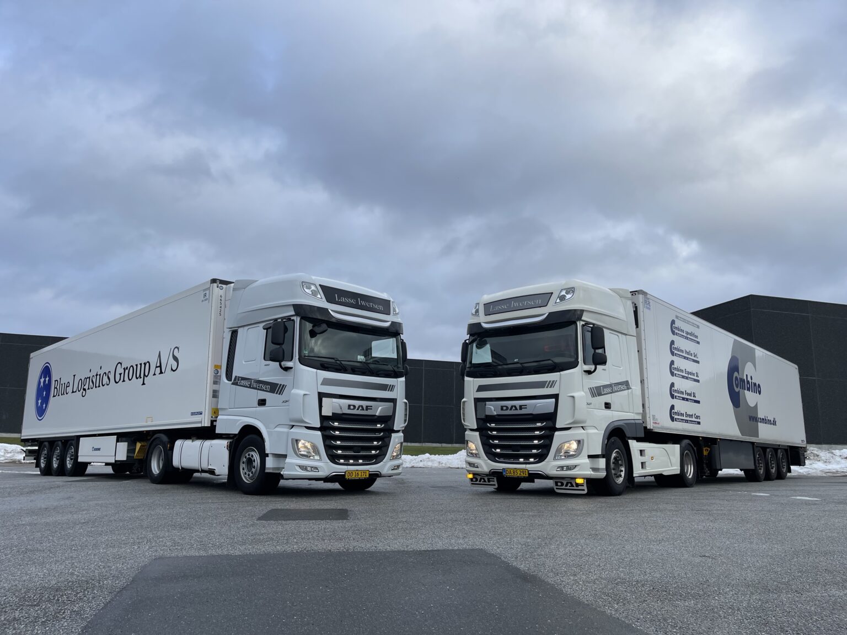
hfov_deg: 69.4
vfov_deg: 54.9
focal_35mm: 25
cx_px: 424
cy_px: 318
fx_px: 612
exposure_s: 1/930
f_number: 1.6
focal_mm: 5.1
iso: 32
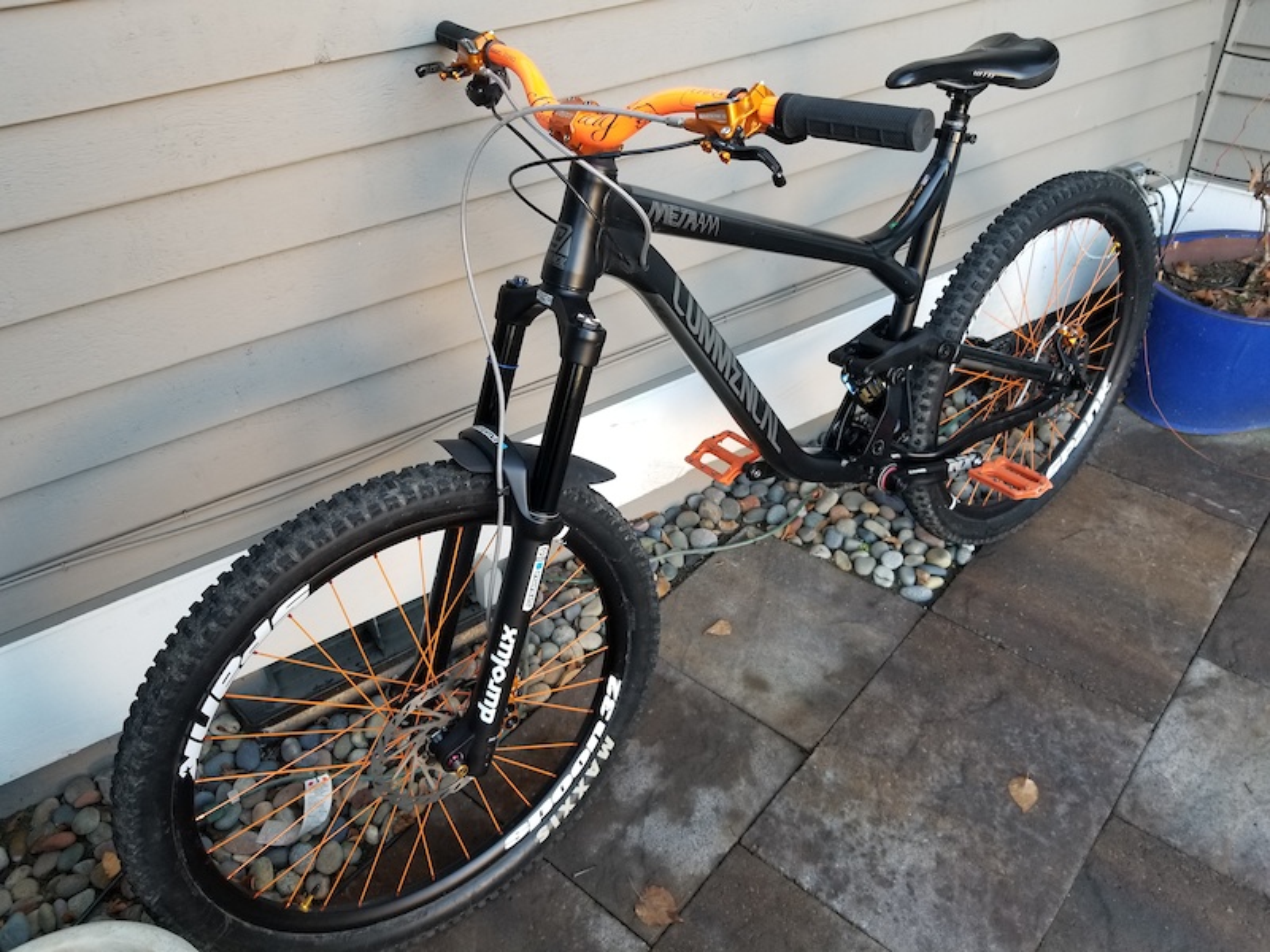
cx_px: 635
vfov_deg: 53.1
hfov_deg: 67.3
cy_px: 476
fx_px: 954
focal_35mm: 26
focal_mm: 4.25
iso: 64
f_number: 1.7
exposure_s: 1/60
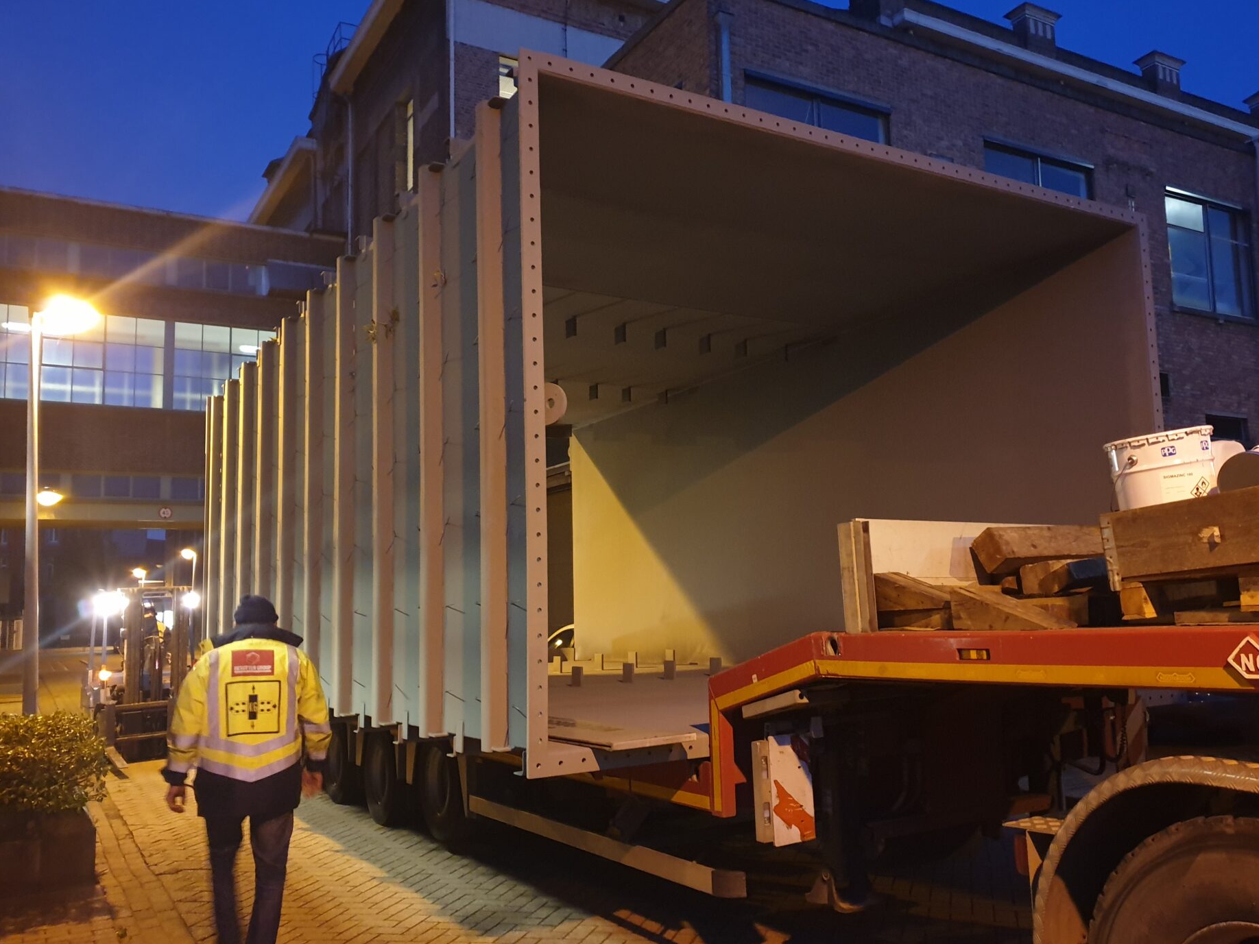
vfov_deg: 48.2
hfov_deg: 61.5
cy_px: 483
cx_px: 700
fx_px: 1055
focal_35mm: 29
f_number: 1.5
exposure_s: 1/10
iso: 400
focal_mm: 4.3
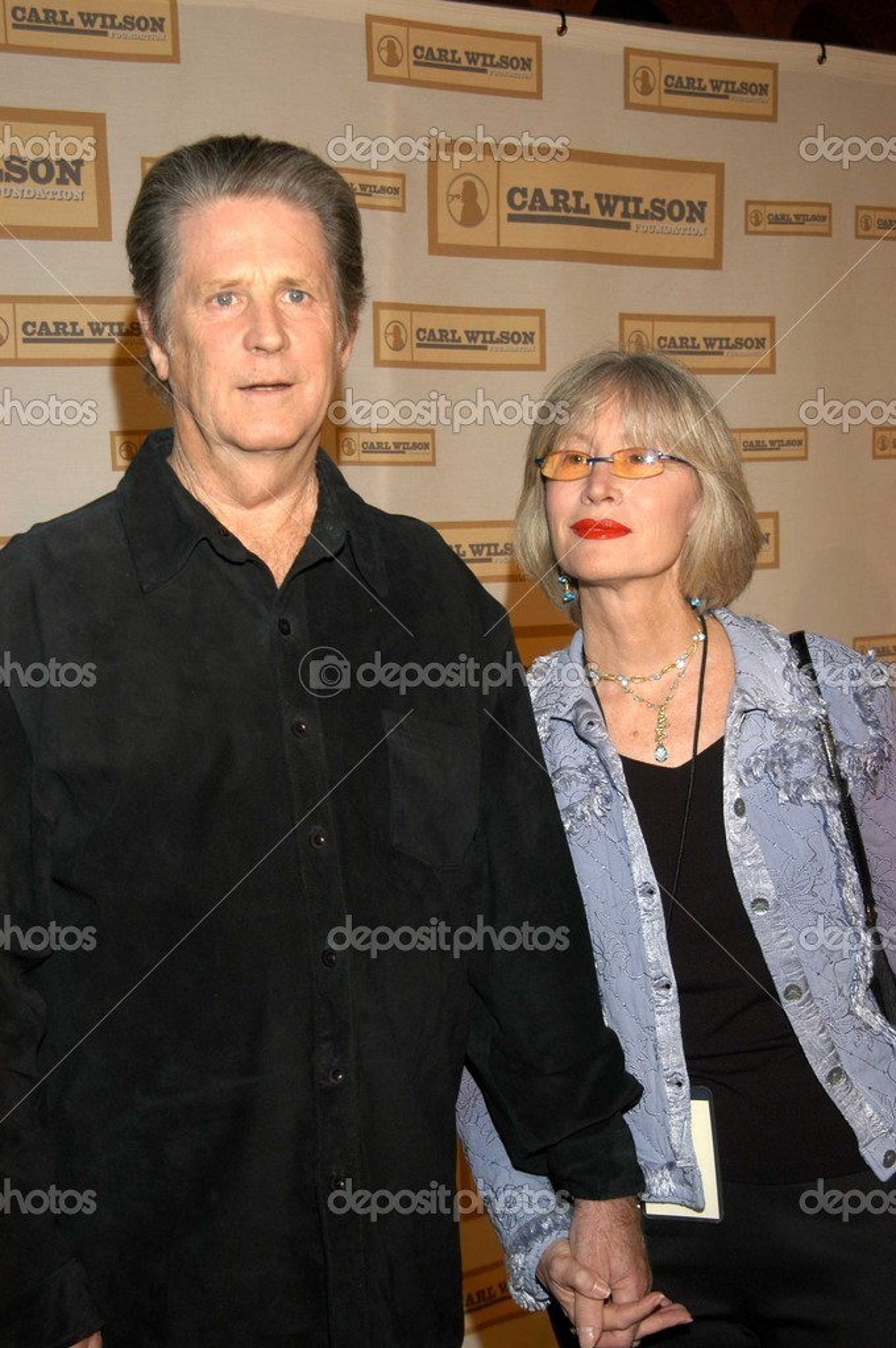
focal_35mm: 60
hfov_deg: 22.6
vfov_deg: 33.4
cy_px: 674
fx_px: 2244
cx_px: 448
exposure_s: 1/180
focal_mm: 40
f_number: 7.1
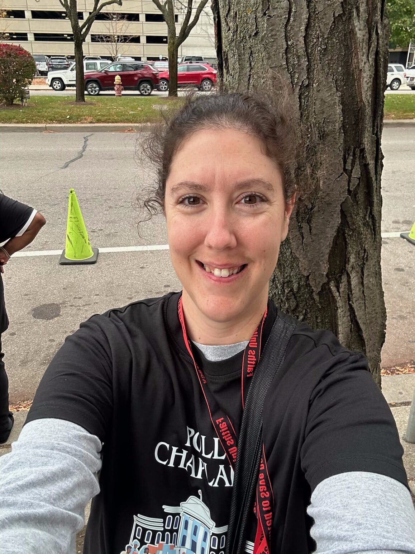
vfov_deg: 60.0
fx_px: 480
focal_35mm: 30
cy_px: 277
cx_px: 208
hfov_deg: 46.8
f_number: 1.9
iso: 50
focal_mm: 2.69
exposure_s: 1/121
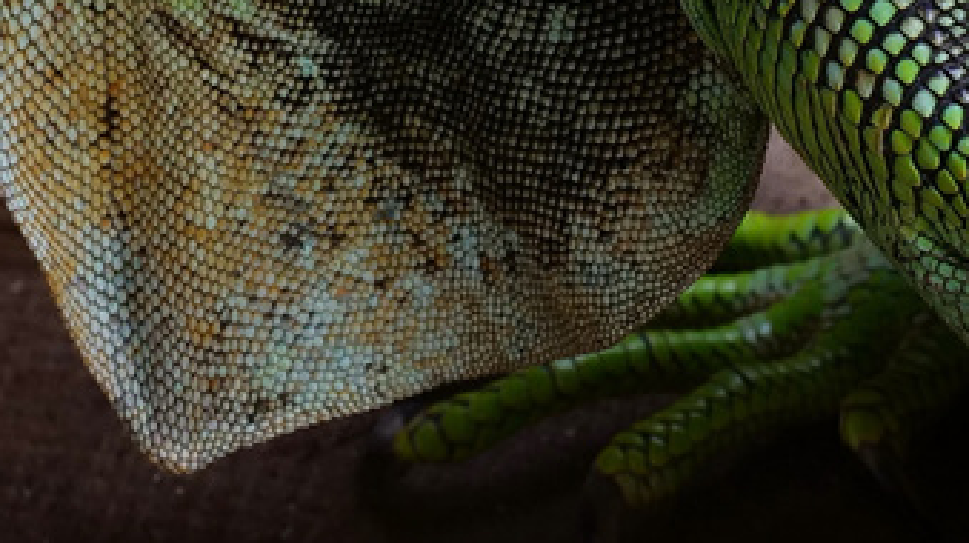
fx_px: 14274
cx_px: 949
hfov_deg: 3.9
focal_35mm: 556
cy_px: -29
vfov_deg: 2.2
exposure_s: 1/40
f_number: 6.3
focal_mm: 60
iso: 200
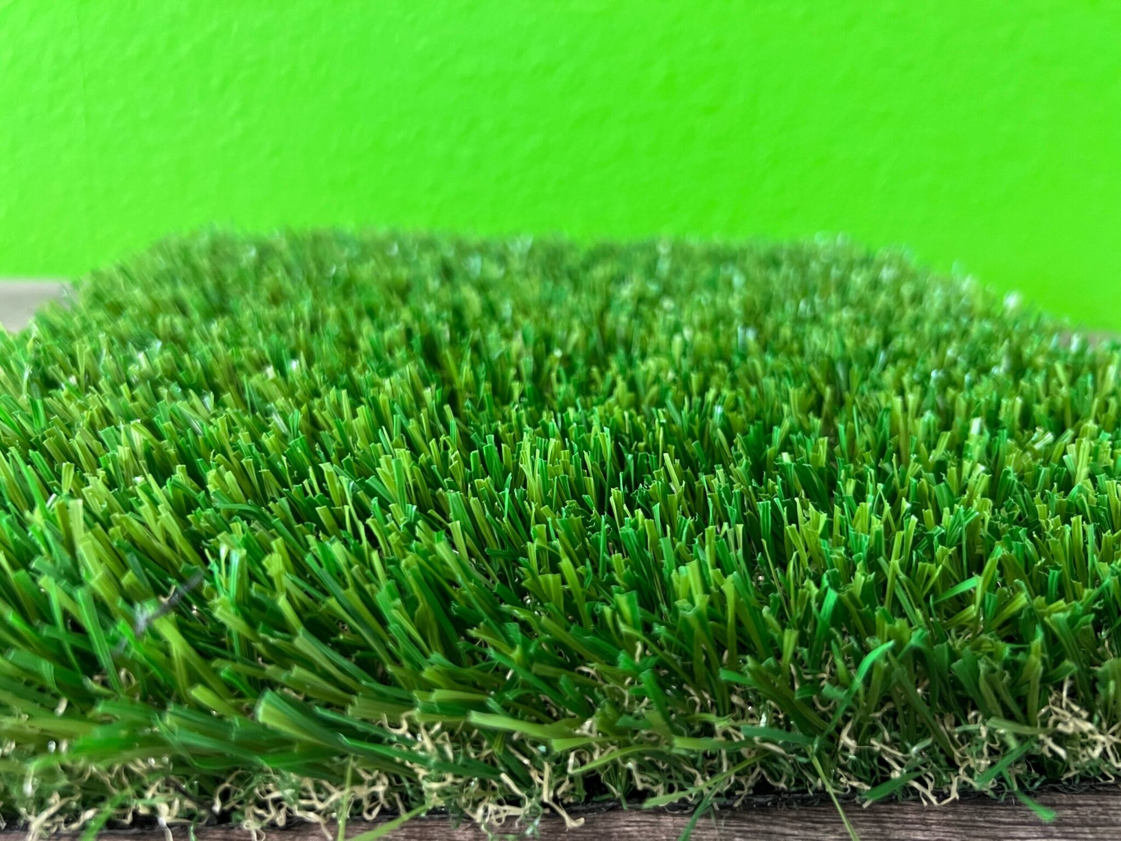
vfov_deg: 53.1
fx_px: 842
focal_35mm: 26
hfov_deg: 67.3
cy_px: 420
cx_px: 560
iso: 500
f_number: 1.5
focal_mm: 5.7
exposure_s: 1/60
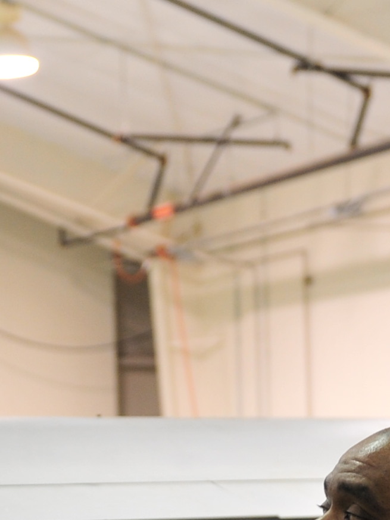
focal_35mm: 178
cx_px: -200
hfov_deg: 8.2
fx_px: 2673
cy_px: 643
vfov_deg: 10.9
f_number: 3.2
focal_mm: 38
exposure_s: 1/40
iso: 640
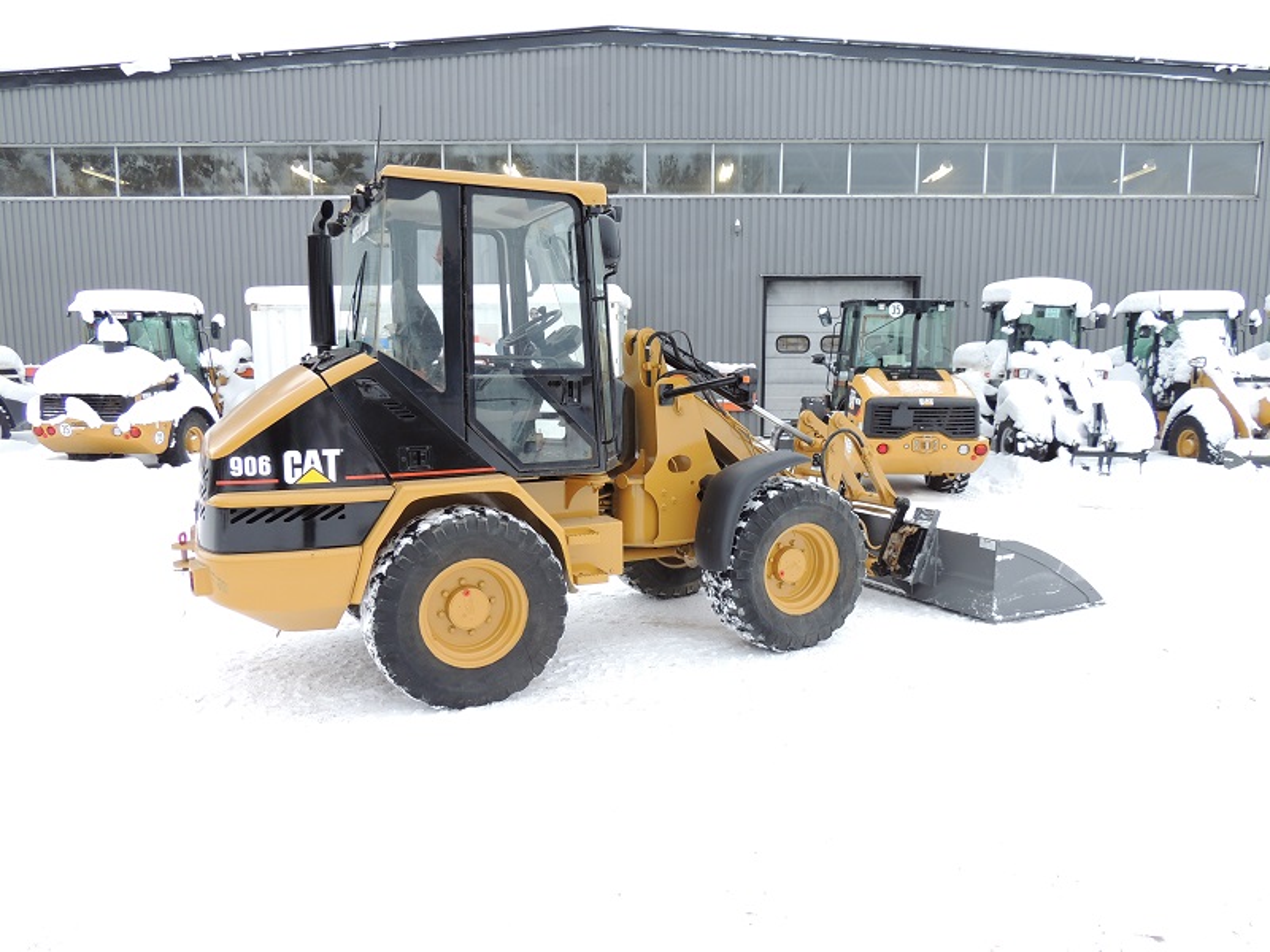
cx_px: 635
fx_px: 881
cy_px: 476
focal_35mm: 24
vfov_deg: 56.8
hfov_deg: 71.6
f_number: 3
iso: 110
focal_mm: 4.3
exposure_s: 1/30
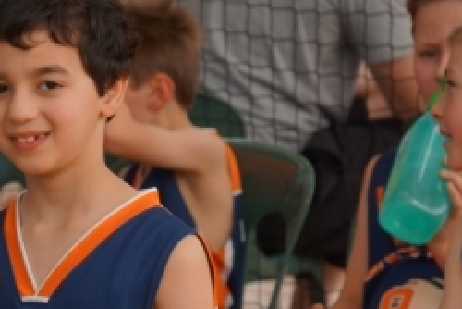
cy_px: 206
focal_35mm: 282
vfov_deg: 4.9
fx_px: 3620
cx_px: 55
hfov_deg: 7.3
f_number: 5.6
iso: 200
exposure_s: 1/200
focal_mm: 105
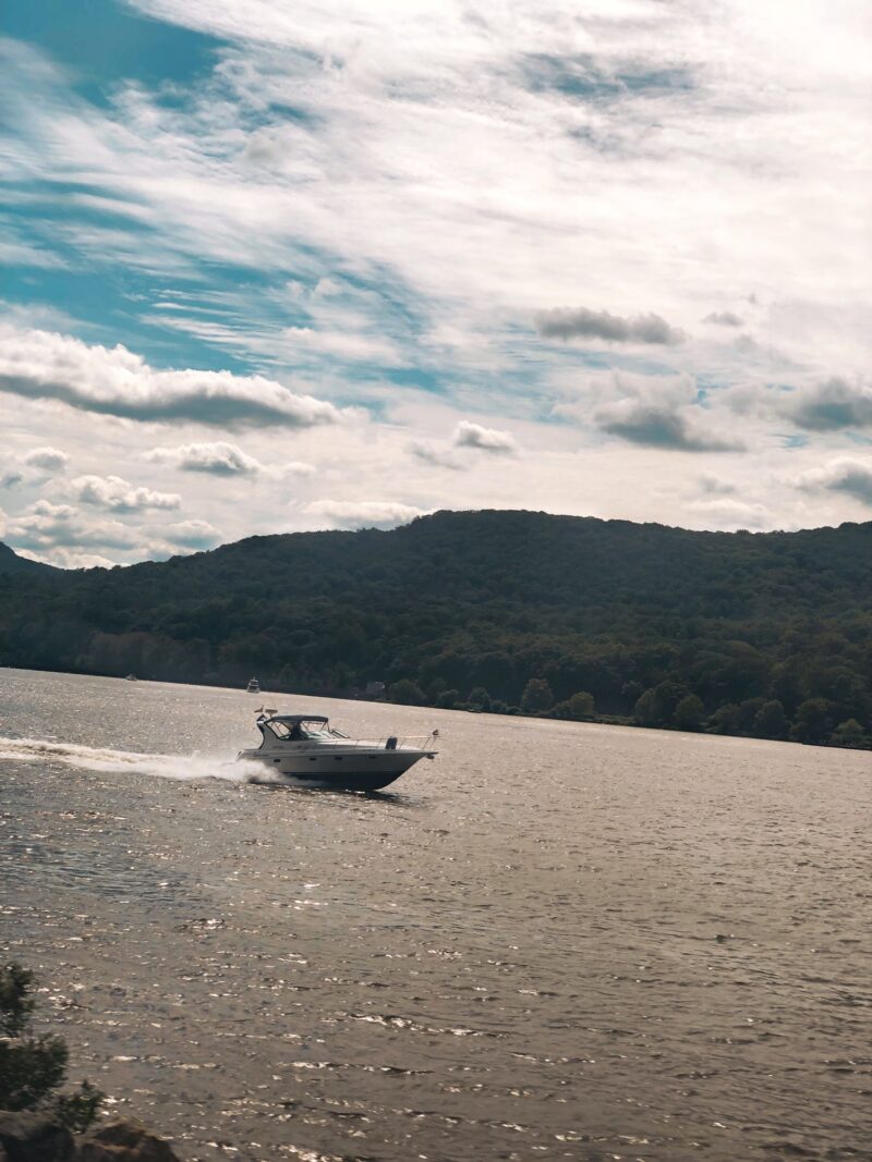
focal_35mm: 52
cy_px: 581
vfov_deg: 36.8
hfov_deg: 28.0
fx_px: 1747
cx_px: 436
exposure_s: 1/585
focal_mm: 6
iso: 16
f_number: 2.4
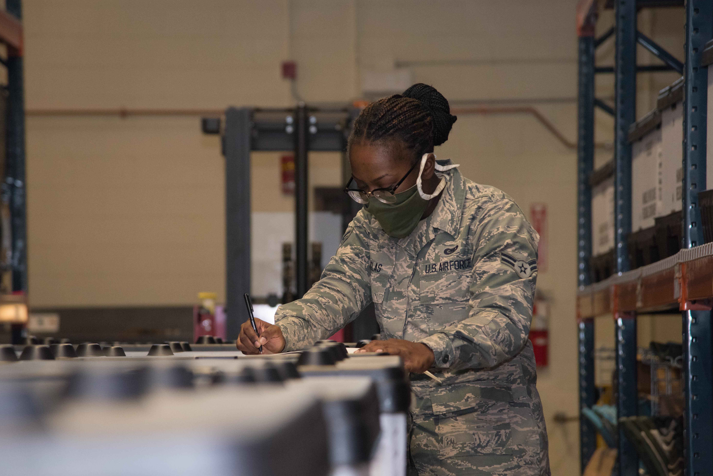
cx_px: 344
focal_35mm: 150
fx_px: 2972
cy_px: 283
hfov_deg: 13.7
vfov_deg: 9.2
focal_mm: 120
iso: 1250
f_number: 4.5
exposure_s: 1/200
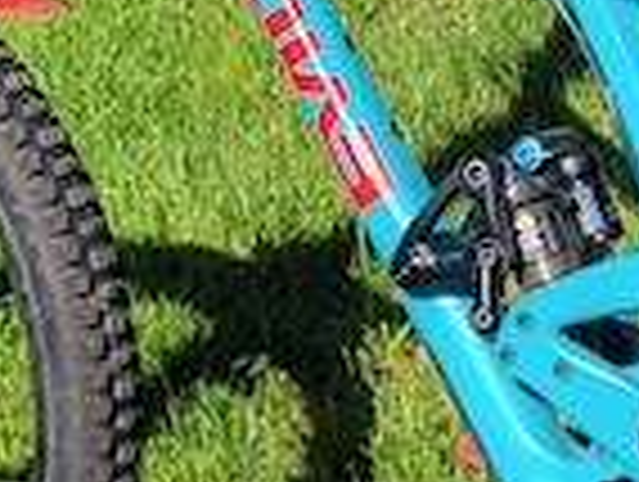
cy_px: 54
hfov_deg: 13.4
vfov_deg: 10.1
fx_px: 2700
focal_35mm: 146
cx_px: 590
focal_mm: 5.4
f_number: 1.8
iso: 40
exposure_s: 1/1410
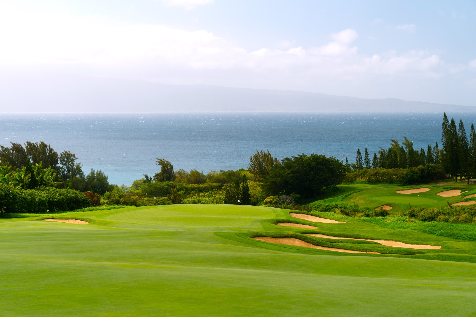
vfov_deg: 19.5
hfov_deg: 28.8
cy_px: 158
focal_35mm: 70
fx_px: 925
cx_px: 238
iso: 100
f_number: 3.2
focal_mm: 70
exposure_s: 1/640
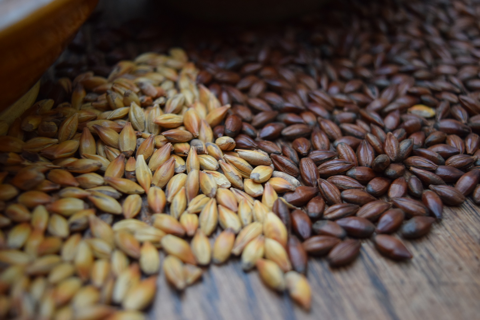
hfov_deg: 38.9
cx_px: 240
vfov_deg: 26.5
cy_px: 160
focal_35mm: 51
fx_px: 680
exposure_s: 1/60
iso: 900
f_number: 4.5
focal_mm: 34
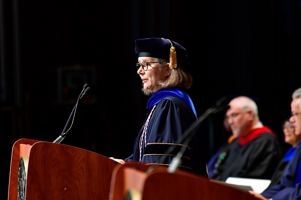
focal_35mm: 302
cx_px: 150
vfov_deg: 4.5
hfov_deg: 6.8
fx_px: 2524
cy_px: 100
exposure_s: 1/500
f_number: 3.5
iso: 1600
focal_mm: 200
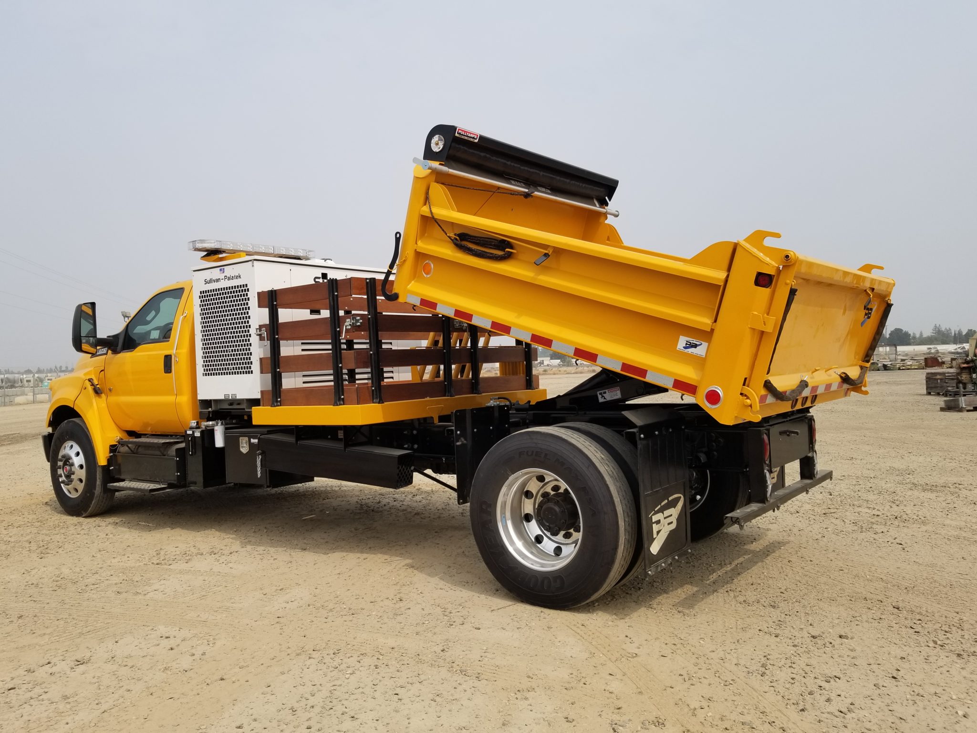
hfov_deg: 67.3
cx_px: 488
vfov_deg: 53.1
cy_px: 366
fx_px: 734
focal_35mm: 26
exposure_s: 1/3226
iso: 50
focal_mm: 4.25
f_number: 1.7
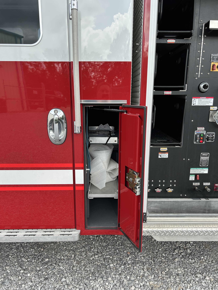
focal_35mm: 26
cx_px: 109
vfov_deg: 67.3
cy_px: 145
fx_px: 218
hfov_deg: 53.1
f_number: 1.5
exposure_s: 1/407
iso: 50
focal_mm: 5.7
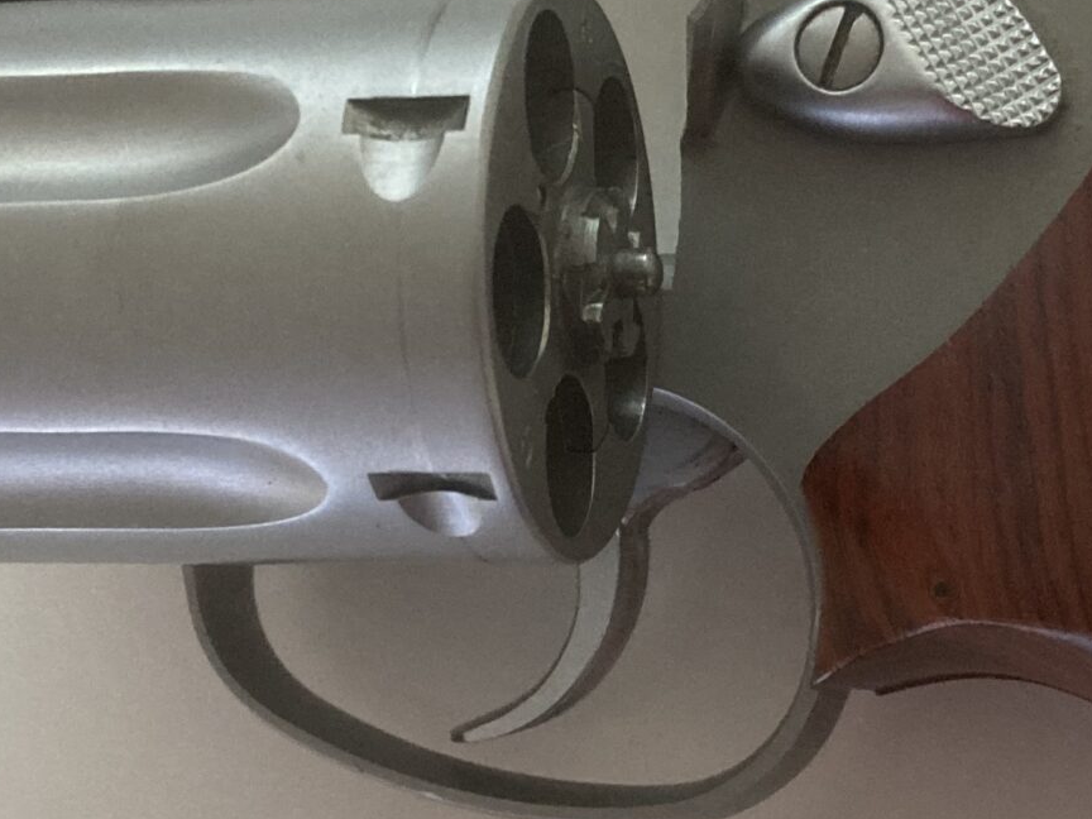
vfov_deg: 17.7
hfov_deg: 23.5
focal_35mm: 83
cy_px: 567
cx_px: 674
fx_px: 2618
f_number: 1.8
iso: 320
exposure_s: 1/50
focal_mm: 3.99
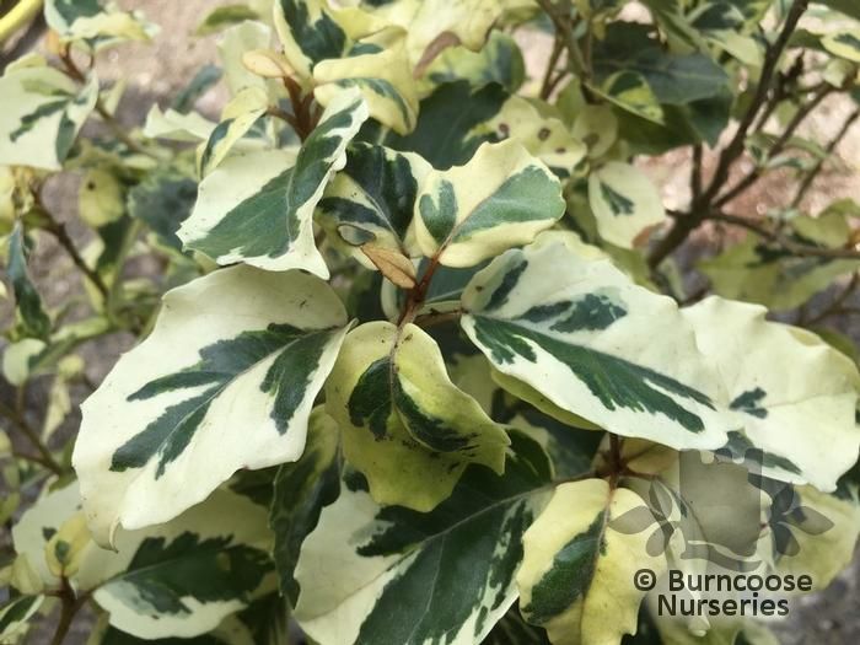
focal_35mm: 29
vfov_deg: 48.2
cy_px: 322
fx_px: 720
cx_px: 430
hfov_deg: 61.7
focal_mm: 4.15
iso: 25
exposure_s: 1/630
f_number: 2.2
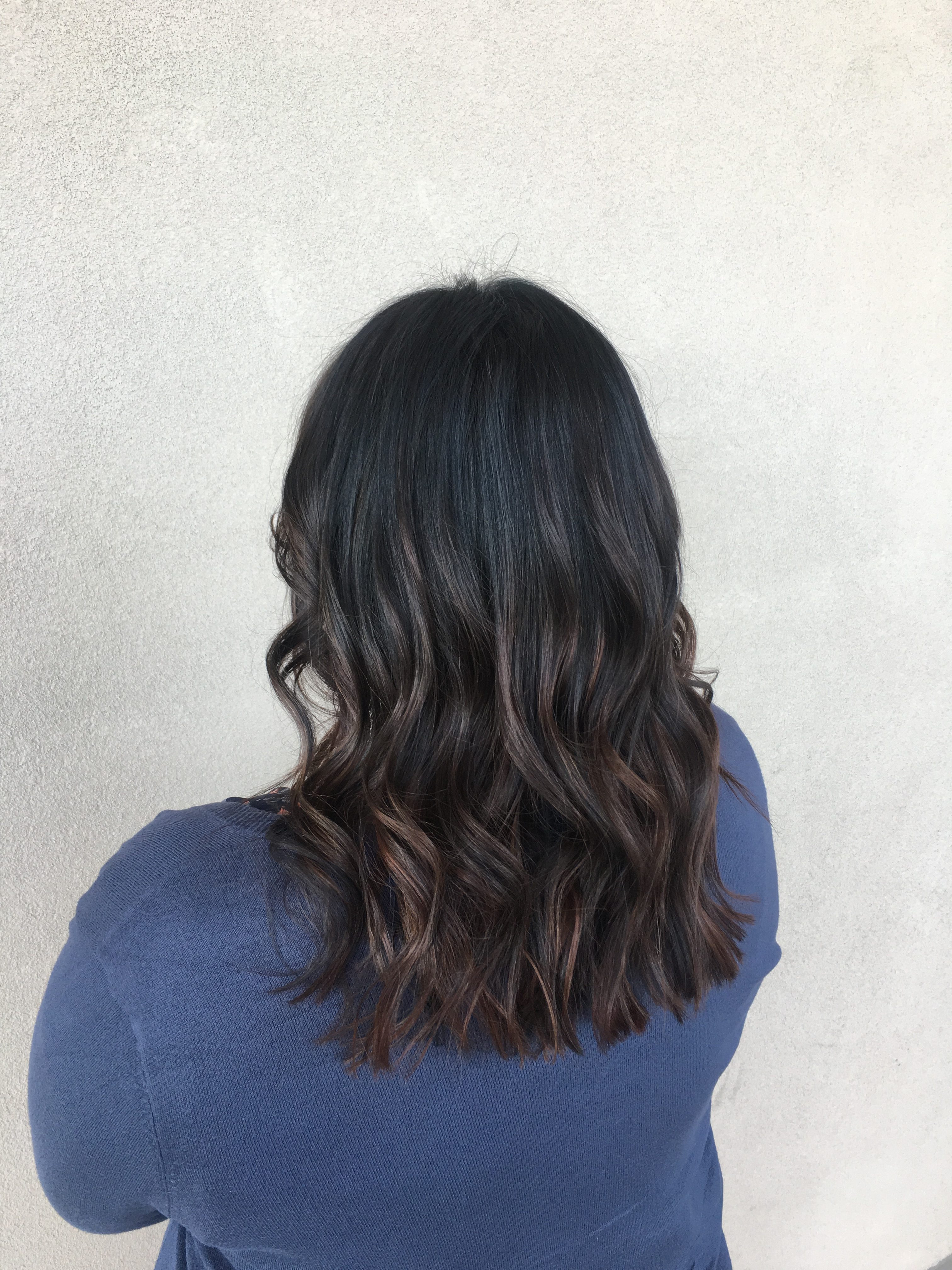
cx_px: 476
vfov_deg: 61.7
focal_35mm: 29
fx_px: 1063
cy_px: 635
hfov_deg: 48.2
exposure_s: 1/120
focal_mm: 4.15
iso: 40
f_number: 2.2
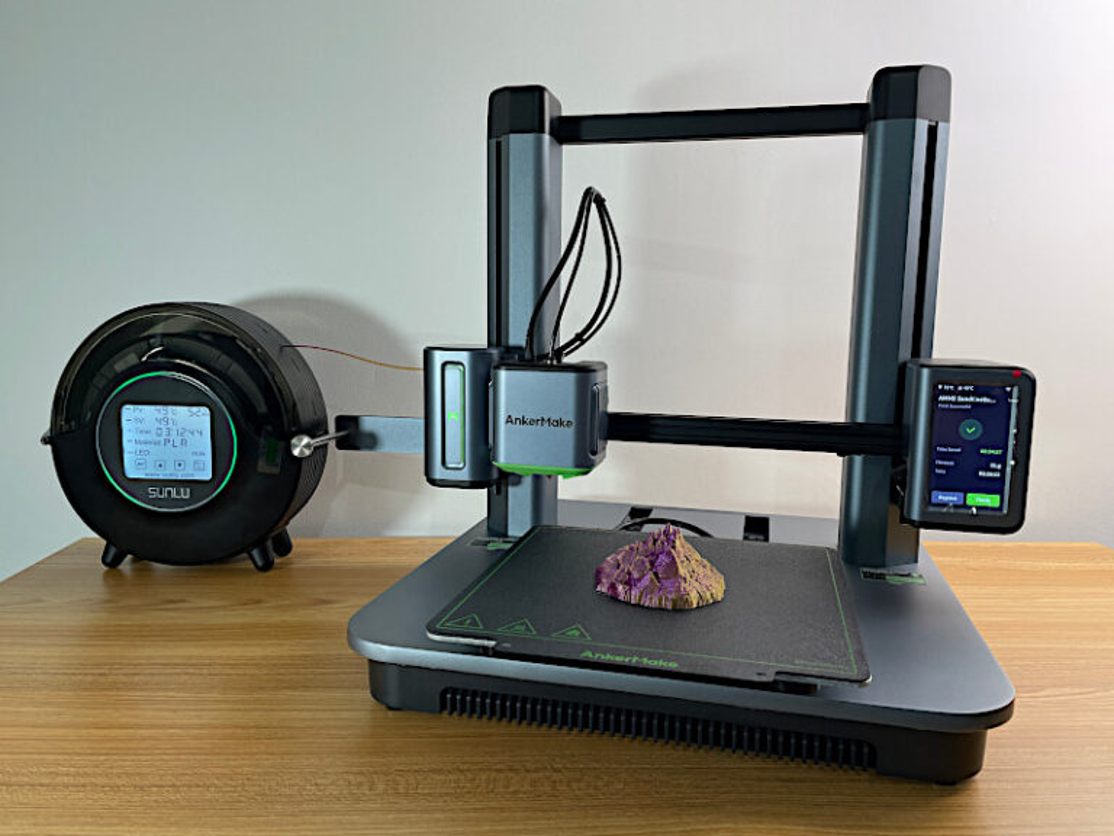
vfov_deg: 53.1
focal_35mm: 26
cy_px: 418
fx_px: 837
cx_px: 557
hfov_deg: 67.3
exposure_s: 1/100
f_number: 1.6
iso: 80
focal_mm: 4.2
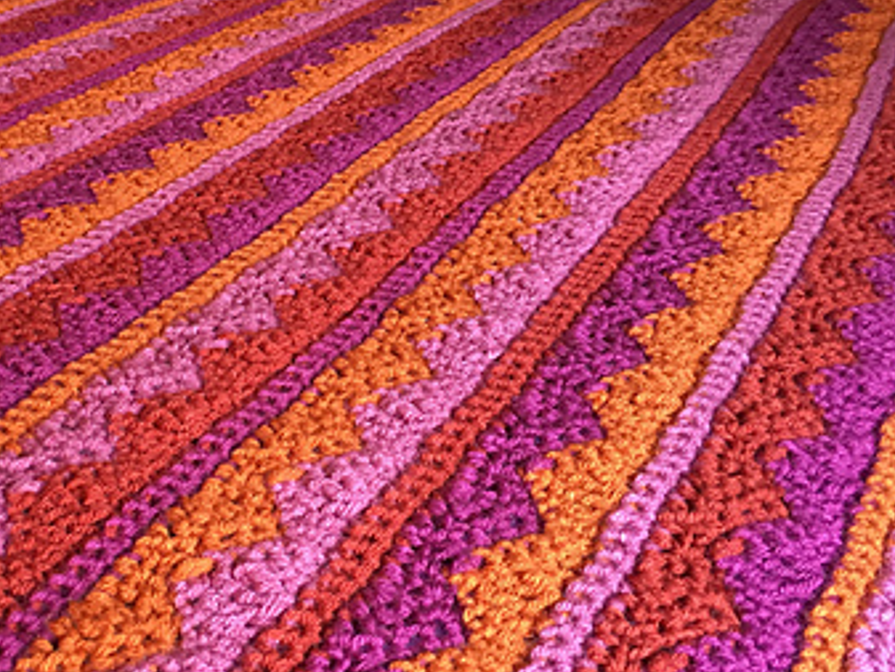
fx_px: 1112
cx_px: 274
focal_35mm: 43
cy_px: 371
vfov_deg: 33.6
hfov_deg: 43.0
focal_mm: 4.15
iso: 100
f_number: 2.2
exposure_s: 1/10
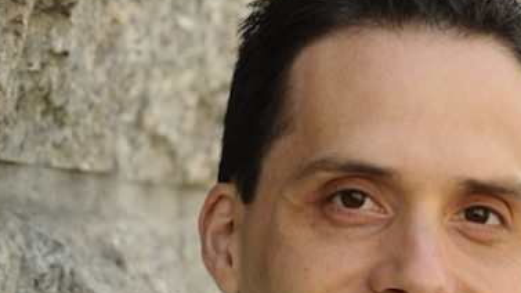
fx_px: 4396
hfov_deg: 6.8
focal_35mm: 318
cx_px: 119
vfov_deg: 3.8
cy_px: 283
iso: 640
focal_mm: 85
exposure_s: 1/1000
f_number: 4.5
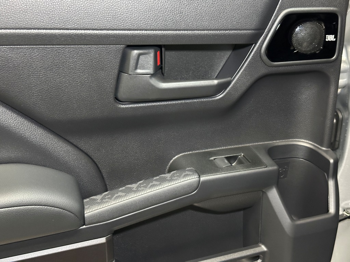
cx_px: 175
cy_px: 131
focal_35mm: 48
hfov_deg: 39.7
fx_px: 485
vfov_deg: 30.3
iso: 640
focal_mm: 6.86
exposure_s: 1/24
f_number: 1.78
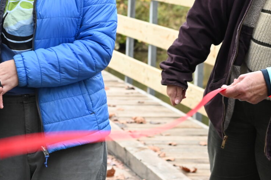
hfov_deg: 15.4
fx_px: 985
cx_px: -1
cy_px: 2
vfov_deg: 10.4
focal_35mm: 131
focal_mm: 50
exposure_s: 1/50
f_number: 5.6
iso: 2500
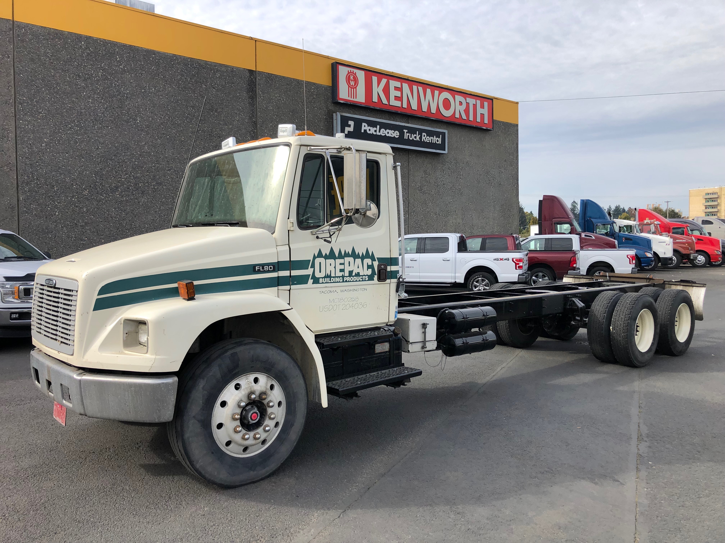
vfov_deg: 49.7
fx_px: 586
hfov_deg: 63.4
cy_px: 272
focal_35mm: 28
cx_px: 362
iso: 20
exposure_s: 1/1185
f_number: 1.8
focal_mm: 3.99
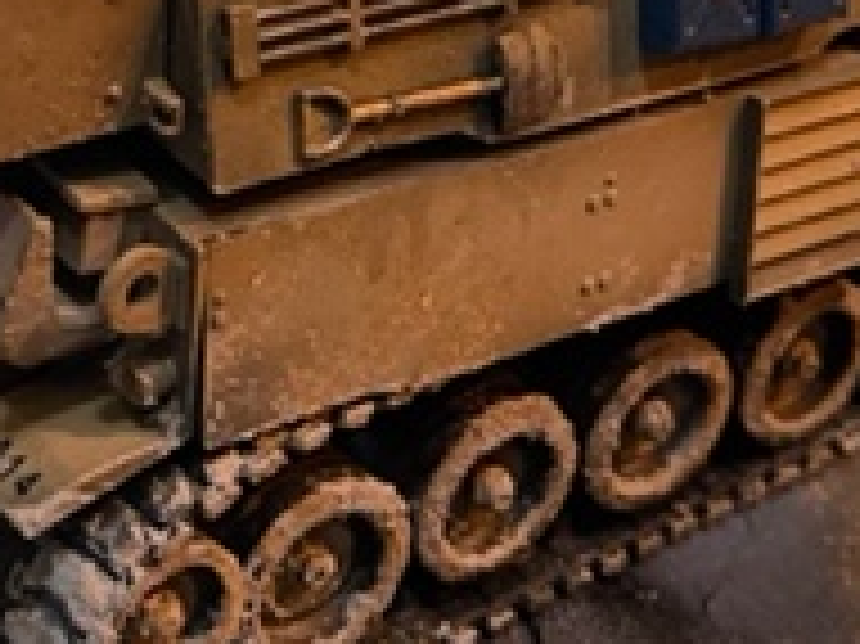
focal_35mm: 87
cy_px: -68
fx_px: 2160
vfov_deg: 16.4
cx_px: 419
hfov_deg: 22.5
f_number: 1.6
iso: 160
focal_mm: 5.1
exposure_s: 1/60
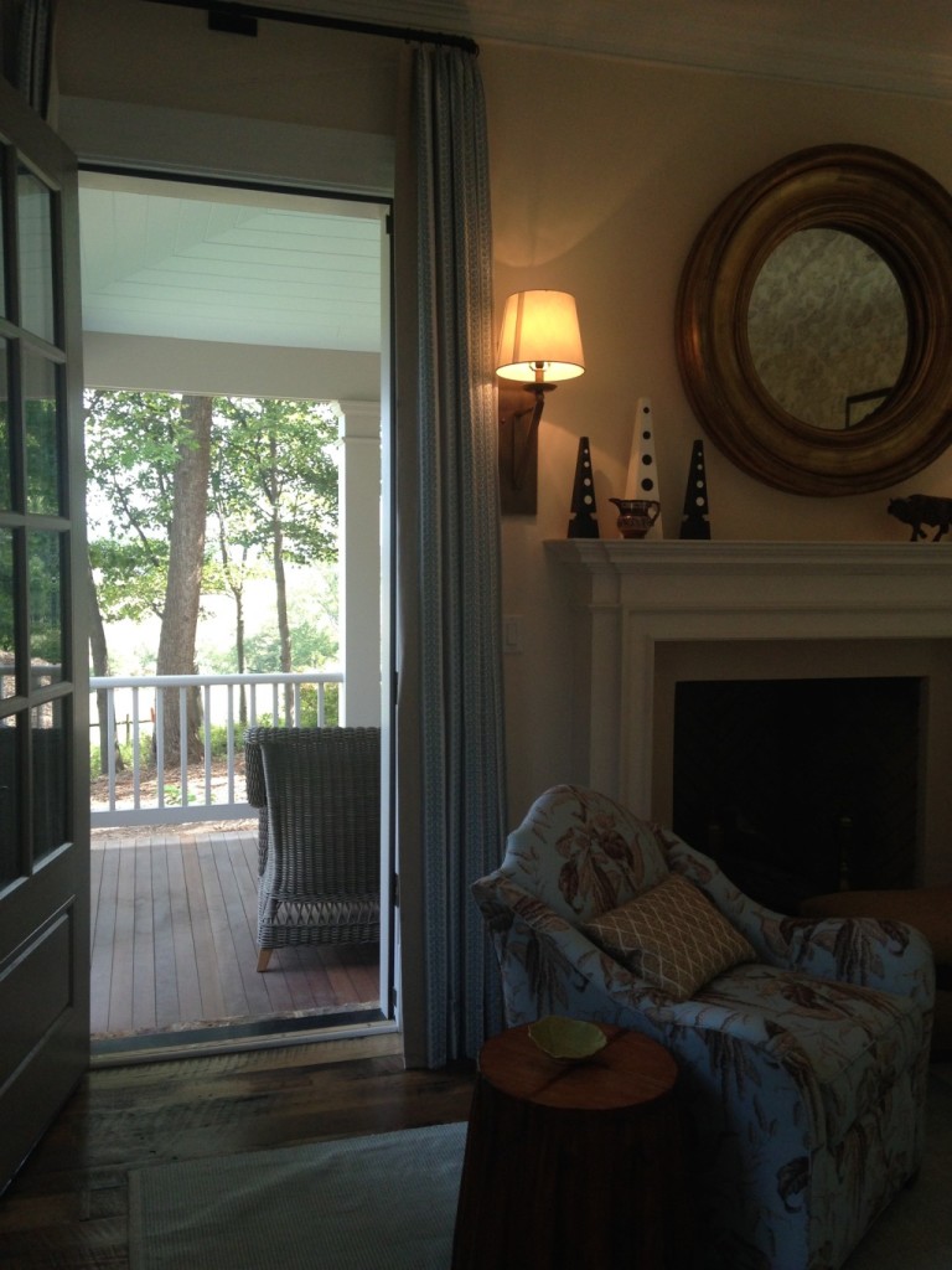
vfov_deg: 55.4
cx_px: 476
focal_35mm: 33
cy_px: 635
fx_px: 1210
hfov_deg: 42.9
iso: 80
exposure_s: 1/120
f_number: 2.4
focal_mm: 4.12
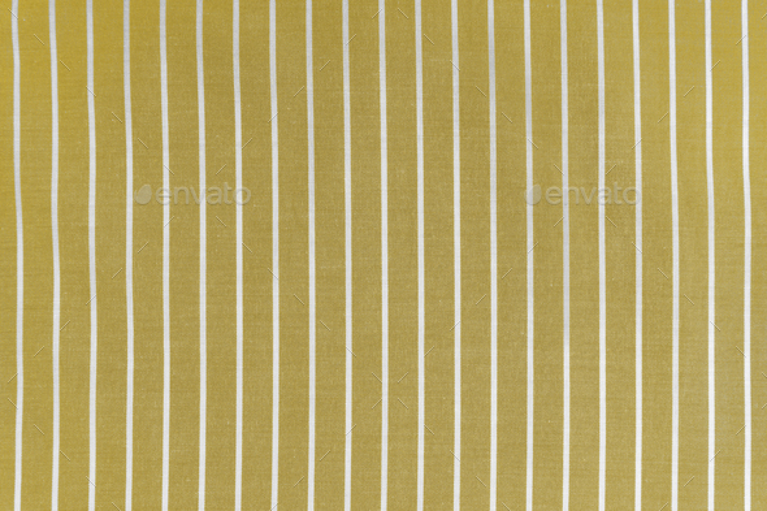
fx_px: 980
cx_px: 384
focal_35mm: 46
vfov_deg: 29.2
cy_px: 256
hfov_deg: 42.8
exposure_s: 1/125
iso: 100
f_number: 8
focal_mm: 46
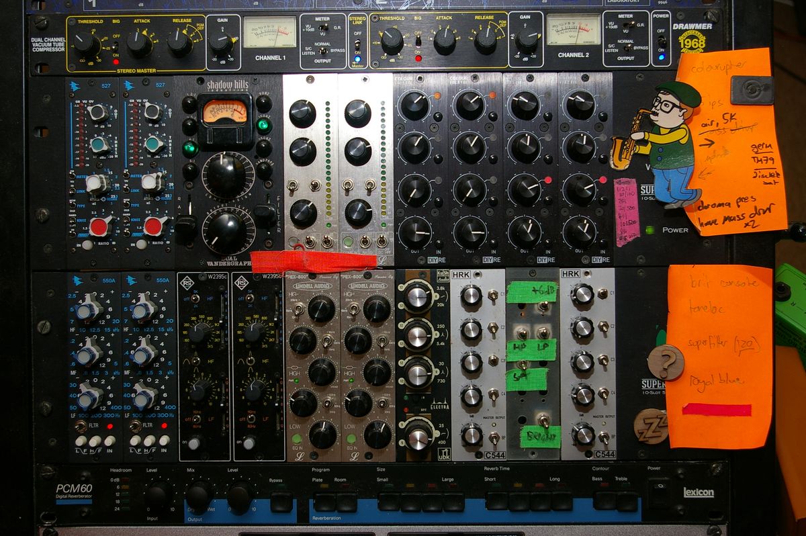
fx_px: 1040
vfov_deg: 28.9
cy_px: 268
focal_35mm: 46
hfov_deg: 42.4
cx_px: 403
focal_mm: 31
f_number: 4.5
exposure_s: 1/60
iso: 200
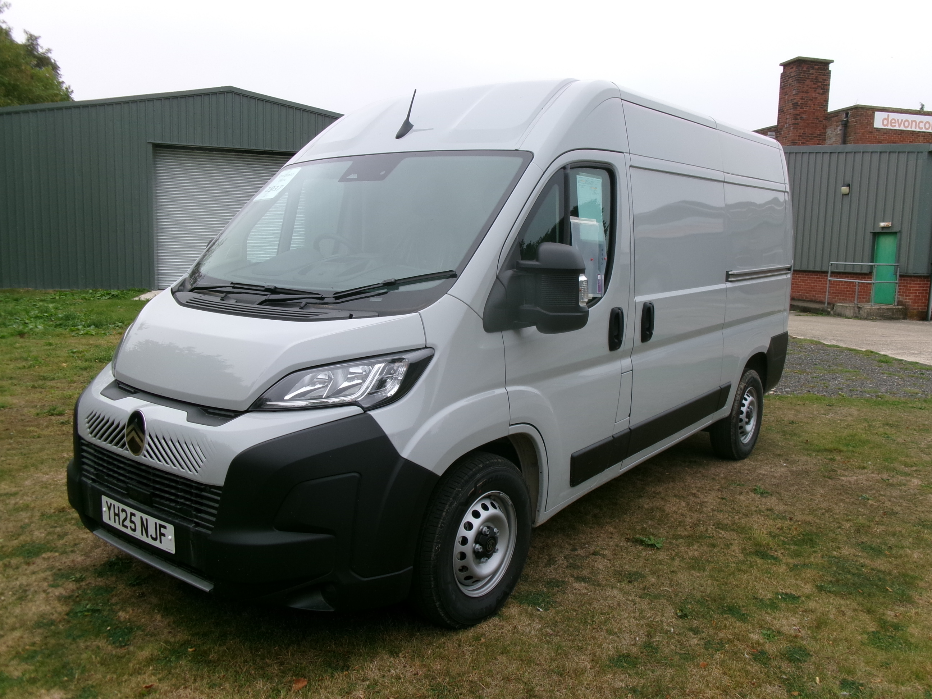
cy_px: 350
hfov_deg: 63.4
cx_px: 466
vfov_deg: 49.7
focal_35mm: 28
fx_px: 754
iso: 100
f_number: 3.9
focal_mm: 5.1
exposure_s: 1/160
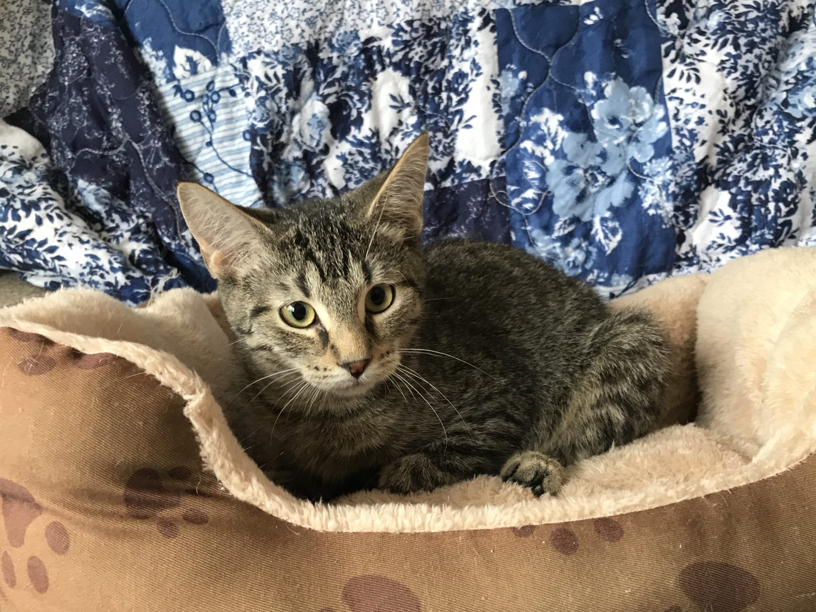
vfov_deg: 39.4
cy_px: 382
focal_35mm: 36
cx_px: 395
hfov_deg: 51.3
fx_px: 849
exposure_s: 1/20
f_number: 1.8
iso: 40
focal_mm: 3.99
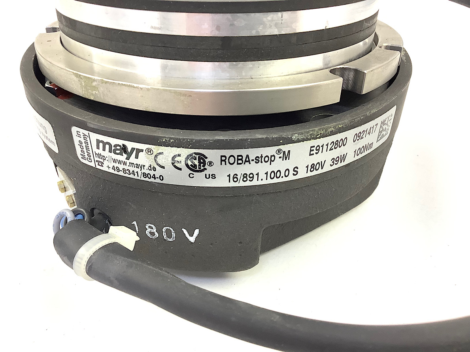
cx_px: 235
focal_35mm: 31
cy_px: 176
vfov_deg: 45.4
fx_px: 421
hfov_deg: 58.3
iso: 125
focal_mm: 3.3
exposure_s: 1/50
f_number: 2.4
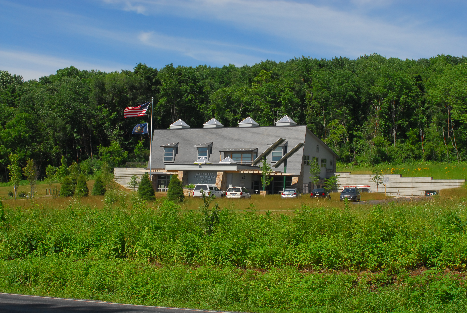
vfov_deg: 25.8
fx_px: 682
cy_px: 156
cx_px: 234
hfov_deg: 37.8
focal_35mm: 52
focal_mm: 35
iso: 400
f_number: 11
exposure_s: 1/500
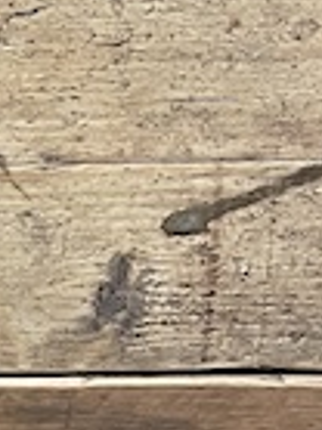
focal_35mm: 150
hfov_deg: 8.9
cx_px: -468
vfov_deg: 13.1
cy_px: 108
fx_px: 1863
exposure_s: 1/50
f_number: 1.6
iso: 320
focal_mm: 4.2
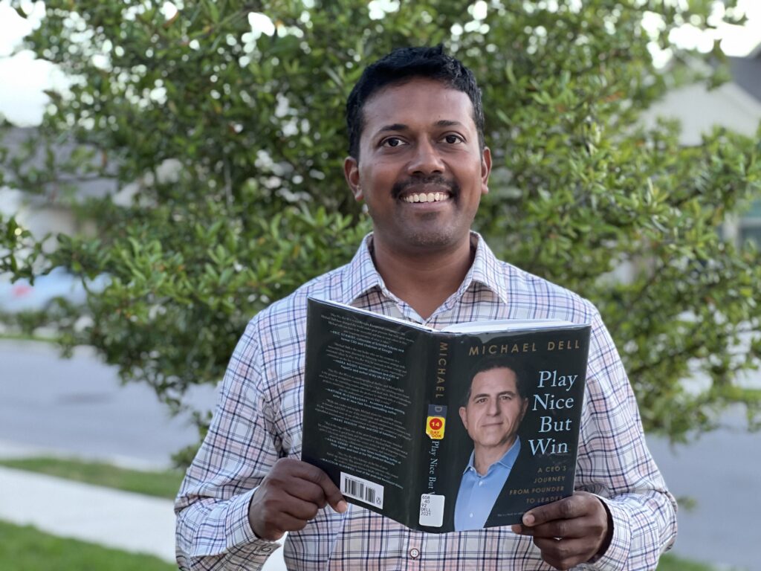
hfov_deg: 25.3
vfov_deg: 19.1
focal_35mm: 77
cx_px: 380
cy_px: 286
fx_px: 1693
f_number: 2.8
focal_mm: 9
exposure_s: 1/30
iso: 400
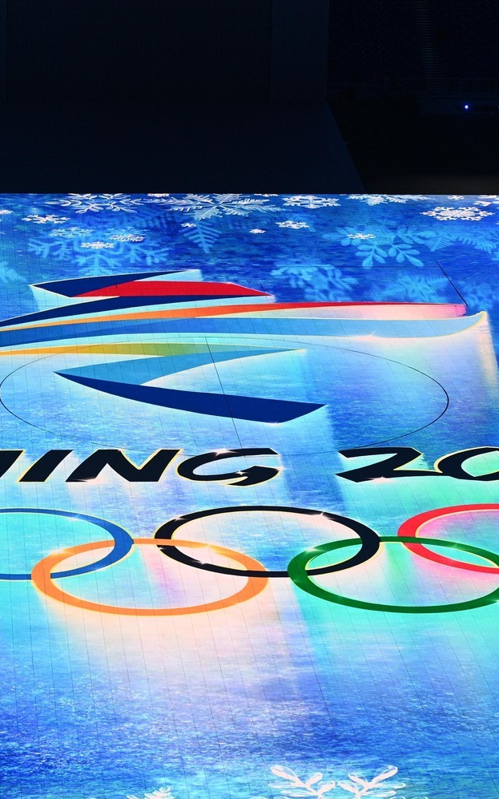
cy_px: 399
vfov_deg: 15.1
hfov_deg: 9.5
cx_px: 246
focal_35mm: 138
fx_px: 3003
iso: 3200
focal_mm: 90
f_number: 4.5
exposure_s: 1/800
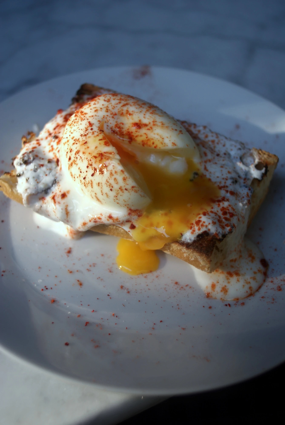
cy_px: 212
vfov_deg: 46.3
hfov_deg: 32.0
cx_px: 142
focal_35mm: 42
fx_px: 497
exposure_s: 1/50
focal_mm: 28
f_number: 3.5
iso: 100
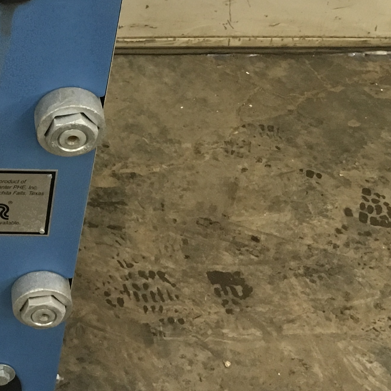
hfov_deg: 20.5
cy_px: 68
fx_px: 1010
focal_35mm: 79
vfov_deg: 21.6
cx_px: -78
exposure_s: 1/30
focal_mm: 4.15
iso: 160
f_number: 2.2
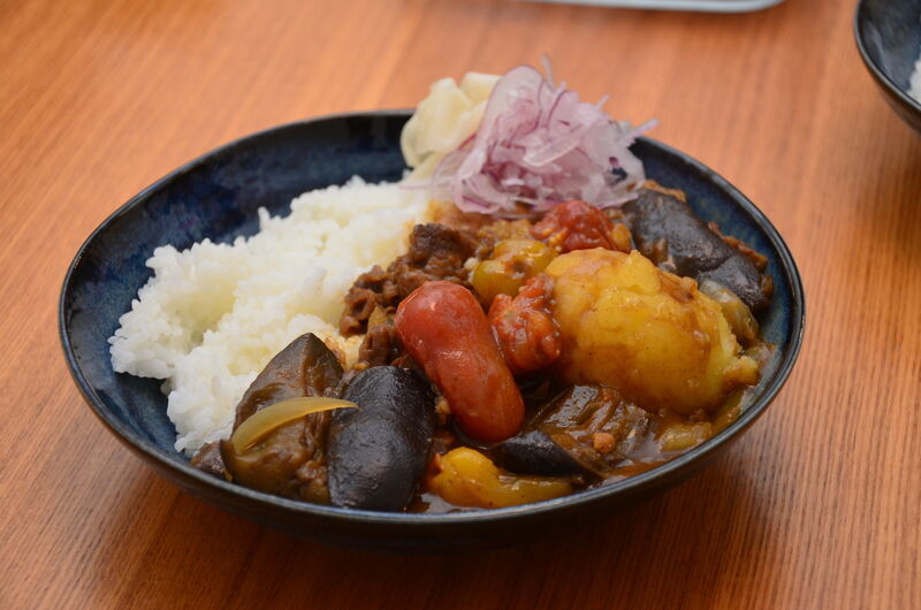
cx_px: 460
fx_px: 2221
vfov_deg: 15.6
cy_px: 305
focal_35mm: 87
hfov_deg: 23.4
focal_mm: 58
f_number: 5
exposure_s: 1/60
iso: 800
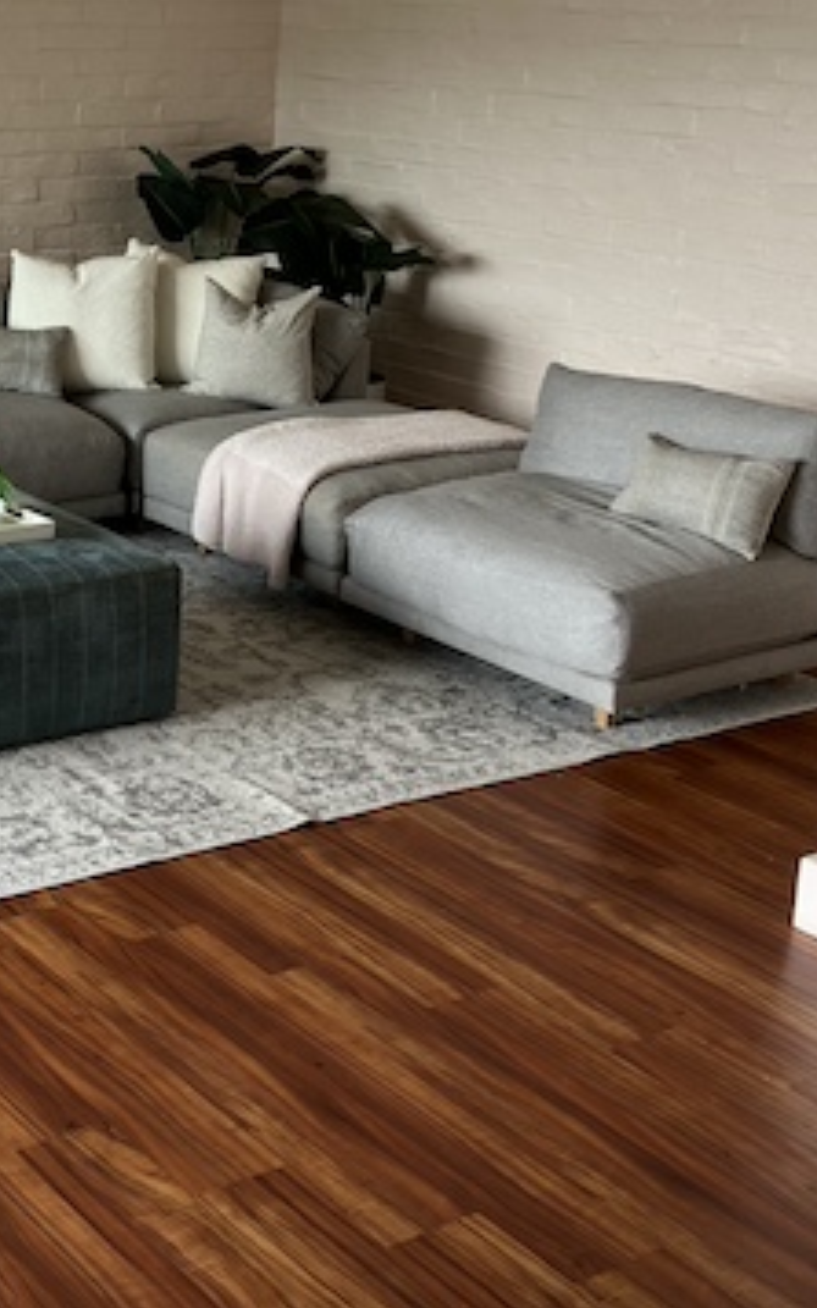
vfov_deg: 37.1
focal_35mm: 54
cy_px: 421
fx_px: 1925
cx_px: -29
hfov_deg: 22.9
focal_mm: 3.99
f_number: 1.8
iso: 40
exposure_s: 1/120
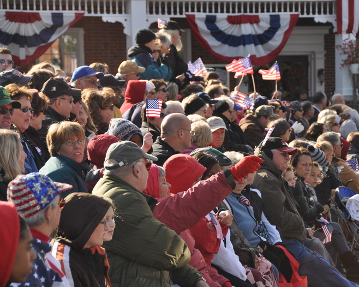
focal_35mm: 180
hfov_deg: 10.7
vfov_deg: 8.6
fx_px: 1907
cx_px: 214
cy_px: 144
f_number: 6.3
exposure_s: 1/640
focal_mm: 105
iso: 500
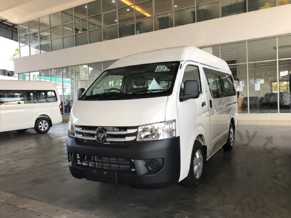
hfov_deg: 63.4
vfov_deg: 49.7
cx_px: 146
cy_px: 109
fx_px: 235
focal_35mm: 28
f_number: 1.8
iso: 20
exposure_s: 1/126
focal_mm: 3.99
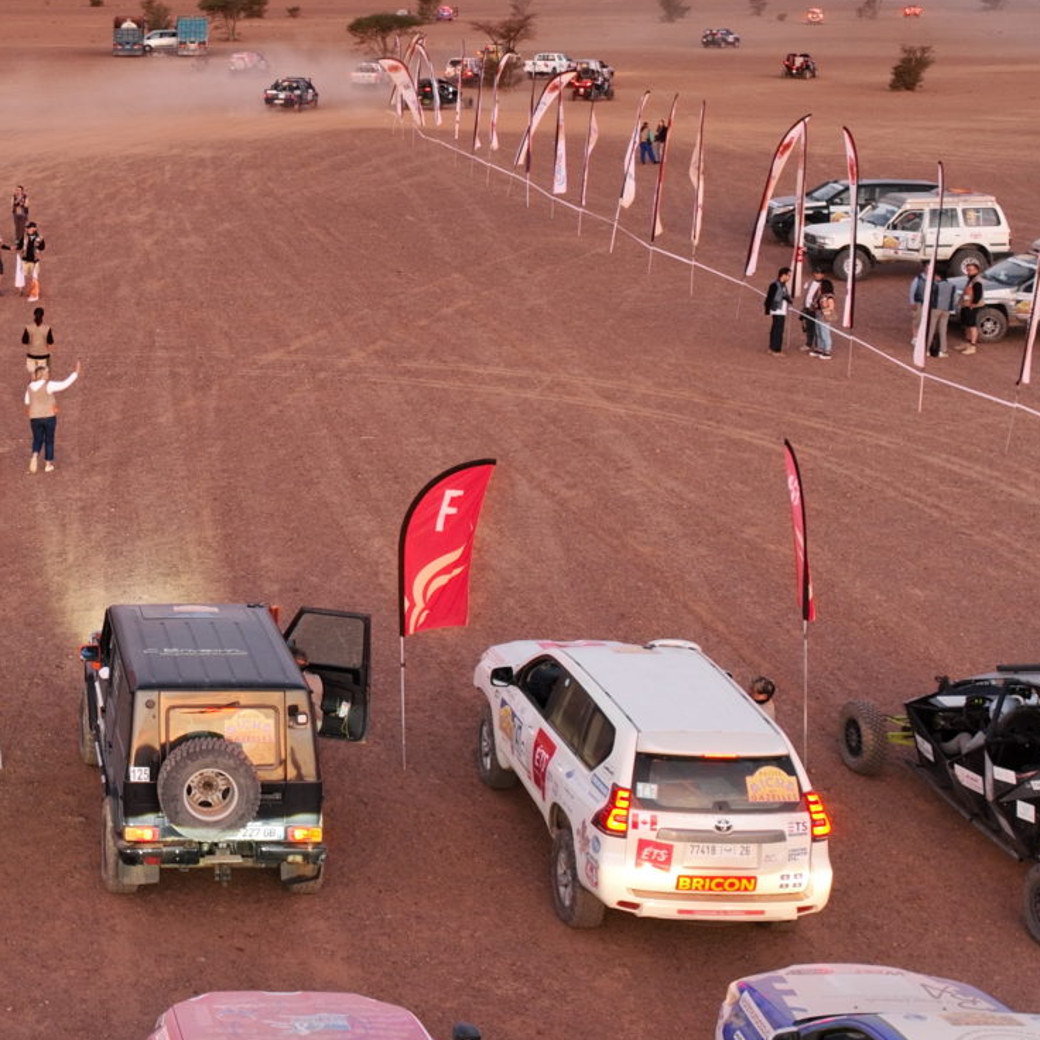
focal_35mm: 59
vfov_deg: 28.7
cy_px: 285
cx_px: -92
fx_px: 2005
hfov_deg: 26.8
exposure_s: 1/25
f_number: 2.8
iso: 110
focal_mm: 12.29
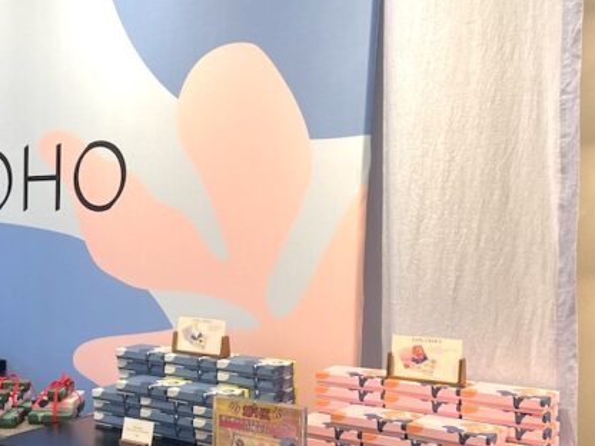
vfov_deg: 30.2
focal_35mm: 48
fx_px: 825
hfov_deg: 37.5
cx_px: 79
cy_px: 276
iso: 80
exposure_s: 1/120
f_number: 1.6
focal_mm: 4.2
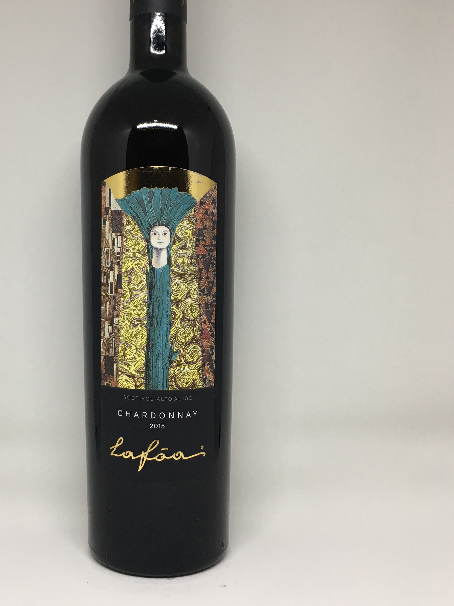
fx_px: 682
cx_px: 161
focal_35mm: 39
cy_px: 281
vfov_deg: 47.8
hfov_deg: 36.5
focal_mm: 4.15
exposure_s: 1/33
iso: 25
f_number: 2.2
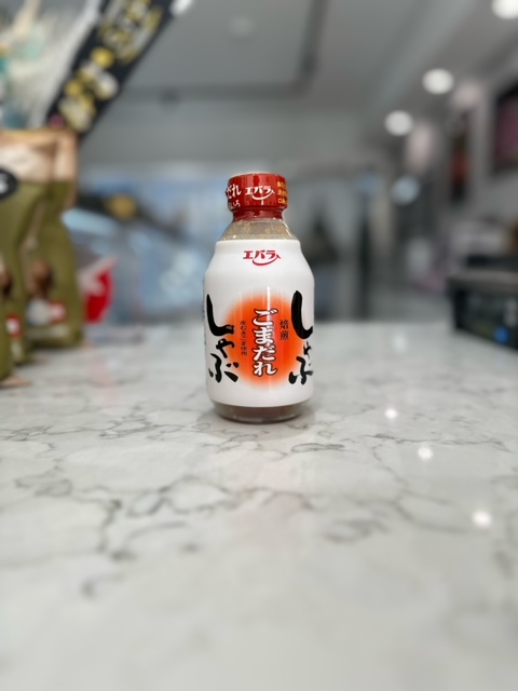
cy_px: 346
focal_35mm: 24
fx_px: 479
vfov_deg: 71.6
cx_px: 259
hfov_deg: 56.8
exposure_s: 1/286
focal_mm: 6.86
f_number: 1.78
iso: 80
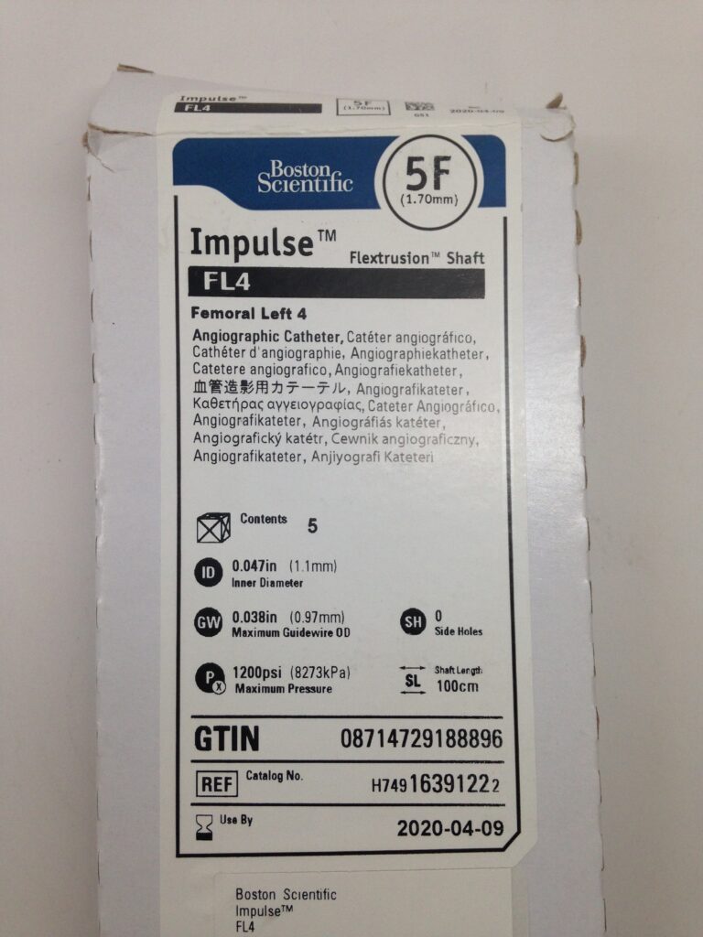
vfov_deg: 55.4
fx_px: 894
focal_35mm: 33
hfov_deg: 42.9
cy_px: 468
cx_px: 352
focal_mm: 4.12
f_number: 2.4
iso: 80
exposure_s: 1/120
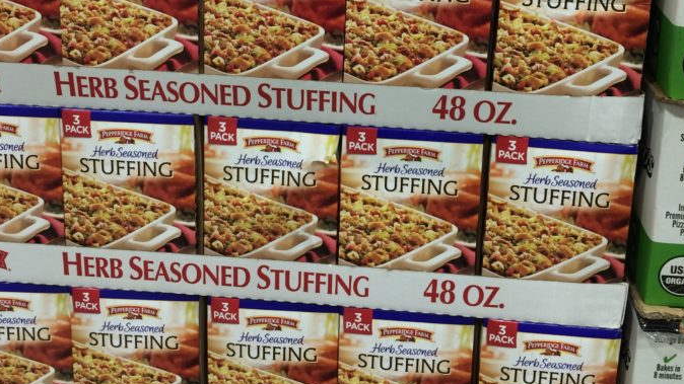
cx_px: 337
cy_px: -8
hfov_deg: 42.9
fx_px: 871
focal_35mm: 48
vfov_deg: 23.7
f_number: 2.2
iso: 100
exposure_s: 1/33
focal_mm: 4.15
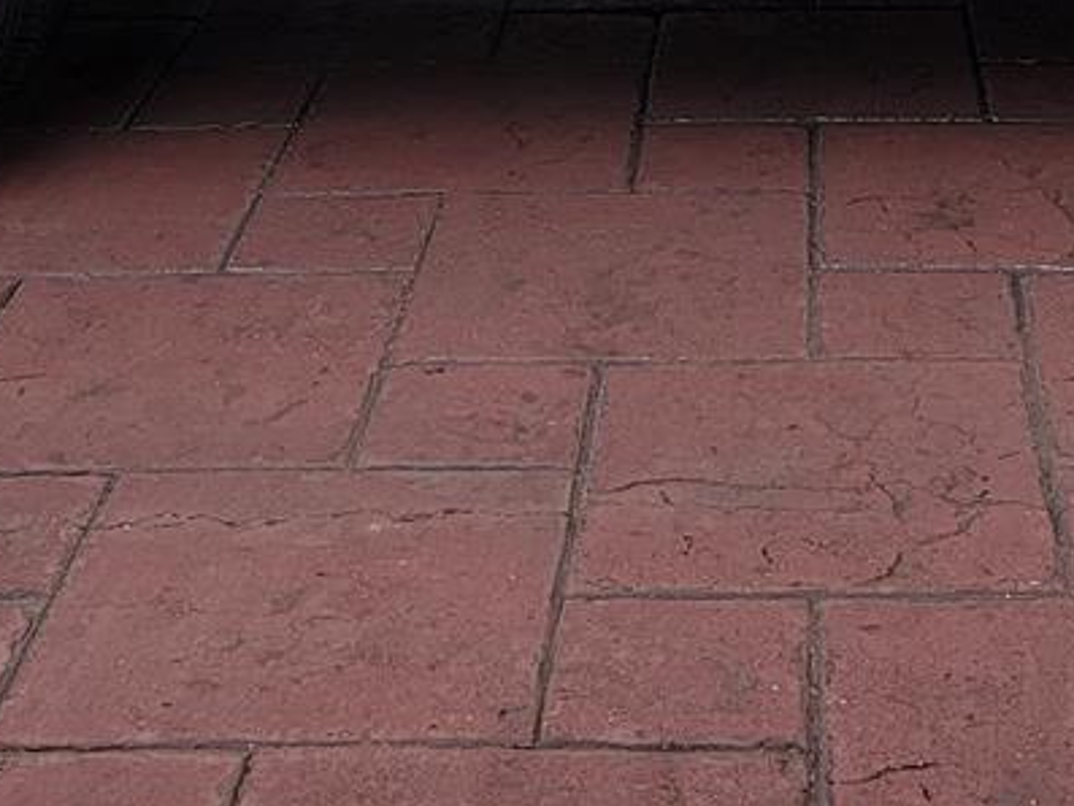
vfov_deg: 14.8
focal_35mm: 87
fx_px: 2700
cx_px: 739
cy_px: -646
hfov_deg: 22.4
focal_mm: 6.7
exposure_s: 1/914
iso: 16
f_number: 1.8
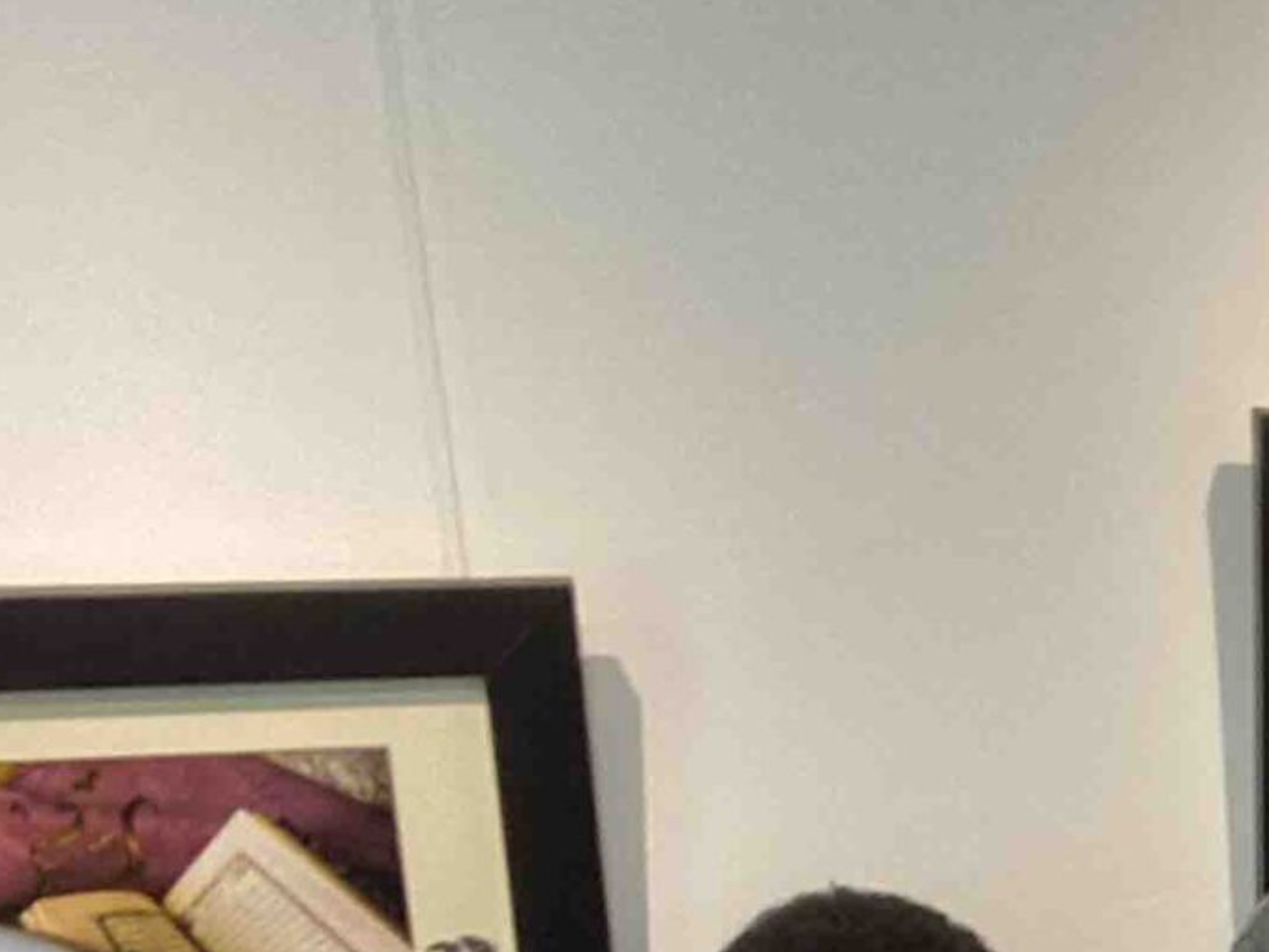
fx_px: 3190
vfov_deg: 15.8
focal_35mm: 87
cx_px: 2017
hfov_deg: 19.1
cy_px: 1376
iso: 250
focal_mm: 2.71
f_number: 2.2
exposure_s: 1/50
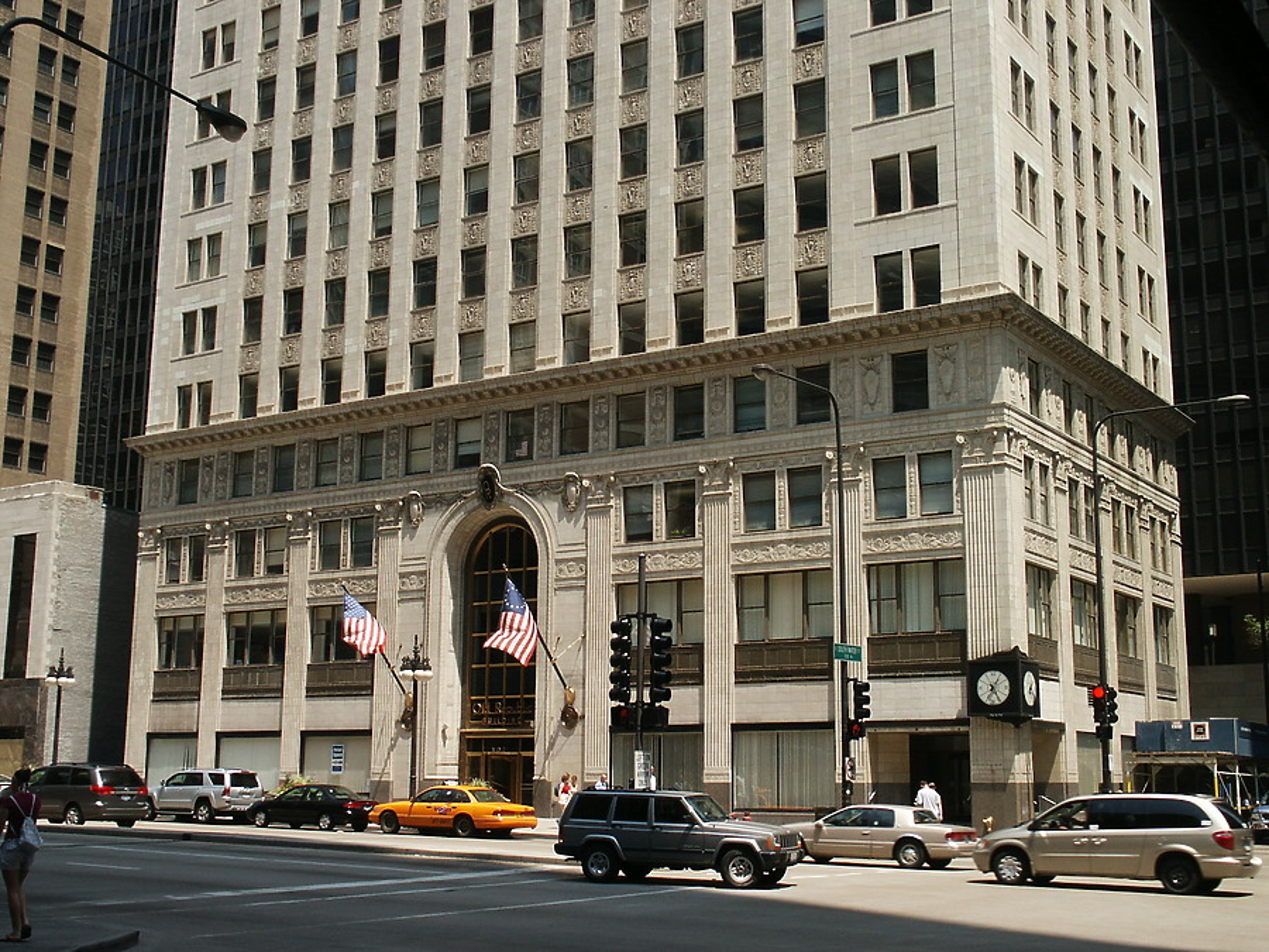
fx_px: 1540
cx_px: 634
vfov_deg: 34.3
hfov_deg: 44.8
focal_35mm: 42
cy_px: 476
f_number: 8
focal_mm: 8.71
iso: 64
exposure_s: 1/180
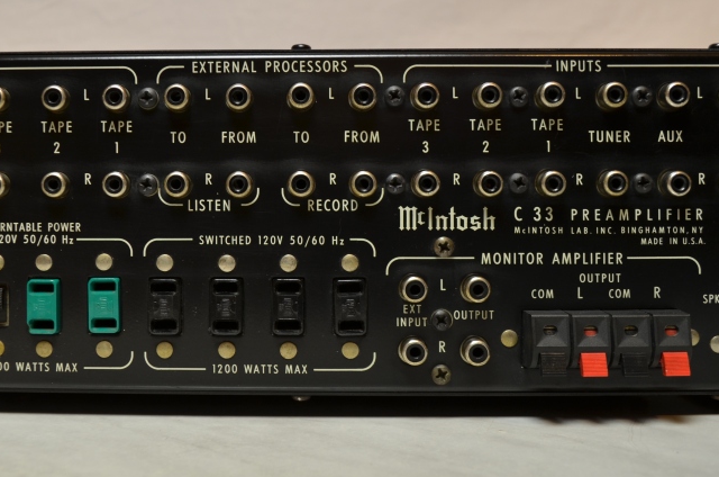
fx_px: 957
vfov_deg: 27.9
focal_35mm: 48
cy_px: 199
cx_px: 292
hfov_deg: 41.0
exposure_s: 1/30
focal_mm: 20
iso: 200
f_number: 5
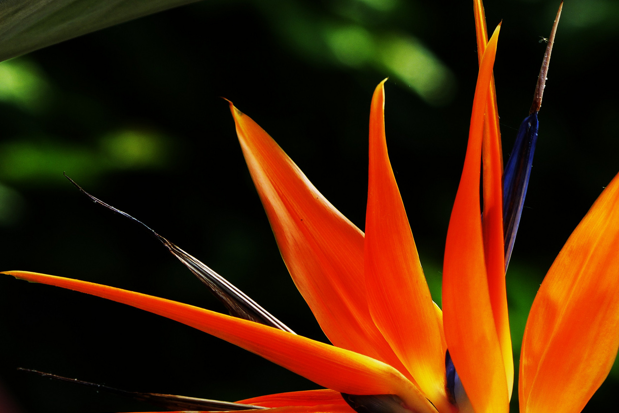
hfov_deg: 4.6
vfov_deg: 3.0
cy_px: 248
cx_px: 348
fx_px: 7770
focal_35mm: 452
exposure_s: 1/200
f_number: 4
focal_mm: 68.1
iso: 100
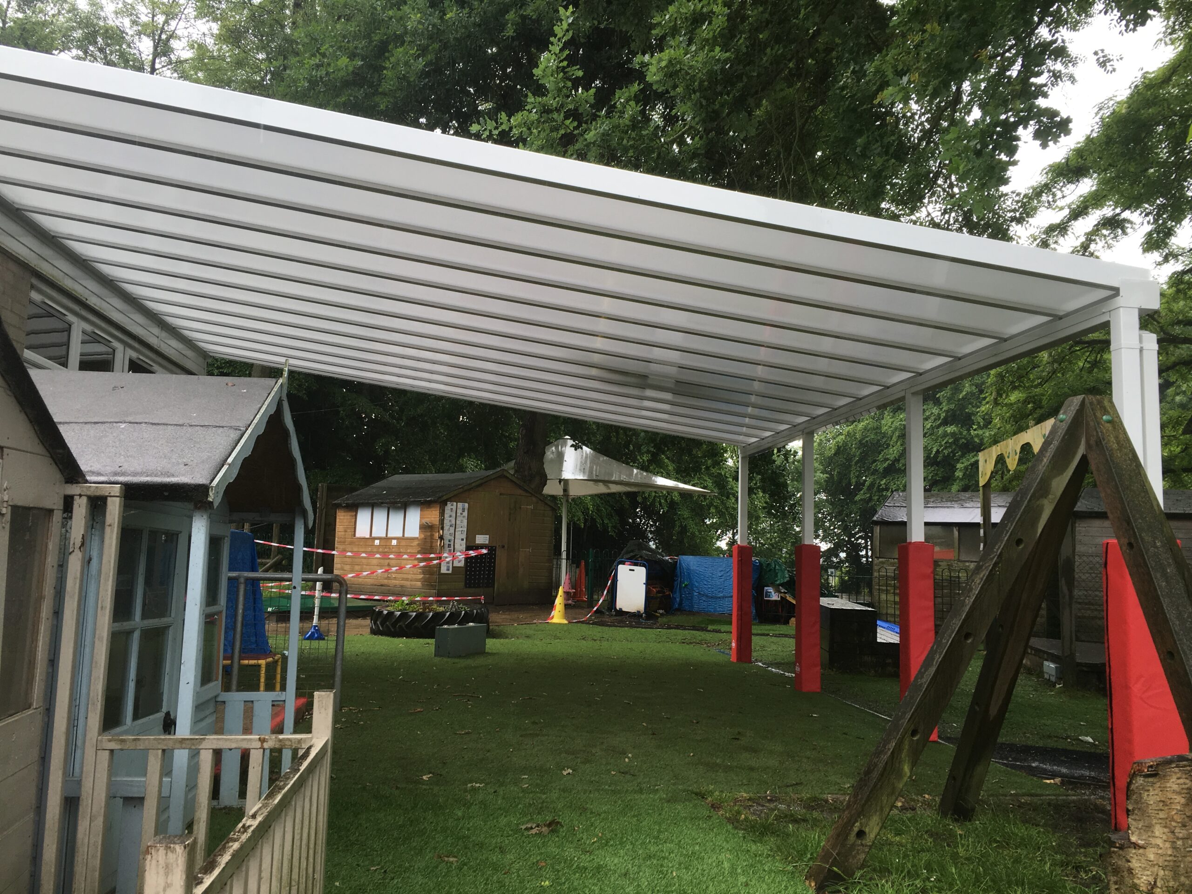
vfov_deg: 48.2
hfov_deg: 61.7
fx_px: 999
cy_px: 447
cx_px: 596
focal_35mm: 29
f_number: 2.2
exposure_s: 1/179
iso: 25
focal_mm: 4.15
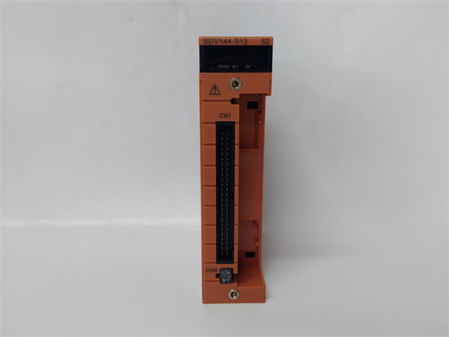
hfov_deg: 65.3
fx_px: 350
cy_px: 168
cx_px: 224
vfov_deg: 51.4
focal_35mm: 27
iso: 132
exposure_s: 1/33
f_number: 2
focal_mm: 3.79
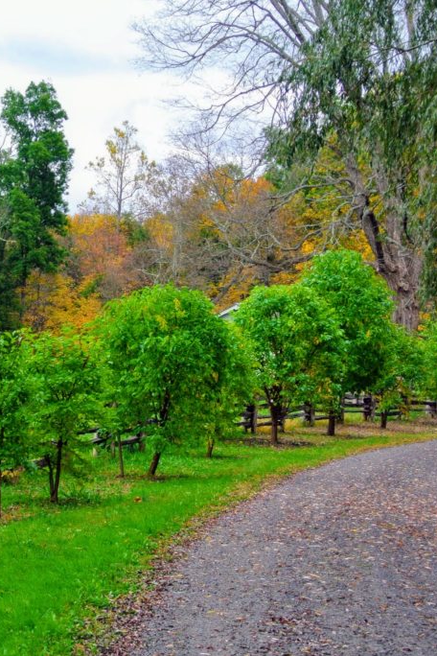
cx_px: 4
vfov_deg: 25.1
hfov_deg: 16.5
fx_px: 1475
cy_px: 328
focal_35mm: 81
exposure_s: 1/125
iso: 100
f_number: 5
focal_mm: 20.3
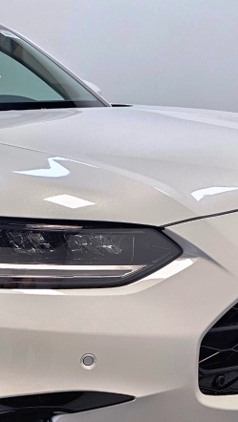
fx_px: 650
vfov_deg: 35.6
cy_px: 285
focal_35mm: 58
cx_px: 2
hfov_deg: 20.1
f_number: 1.7
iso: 320
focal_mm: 6.3
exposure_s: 1/120
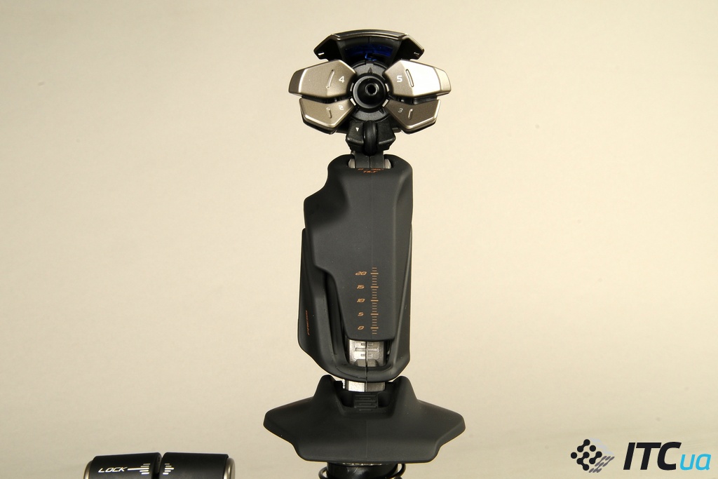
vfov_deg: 34.2
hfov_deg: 49.5
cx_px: 359
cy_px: 240
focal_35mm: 39
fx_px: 778
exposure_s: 1/80
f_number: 18
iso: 200
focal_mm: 26
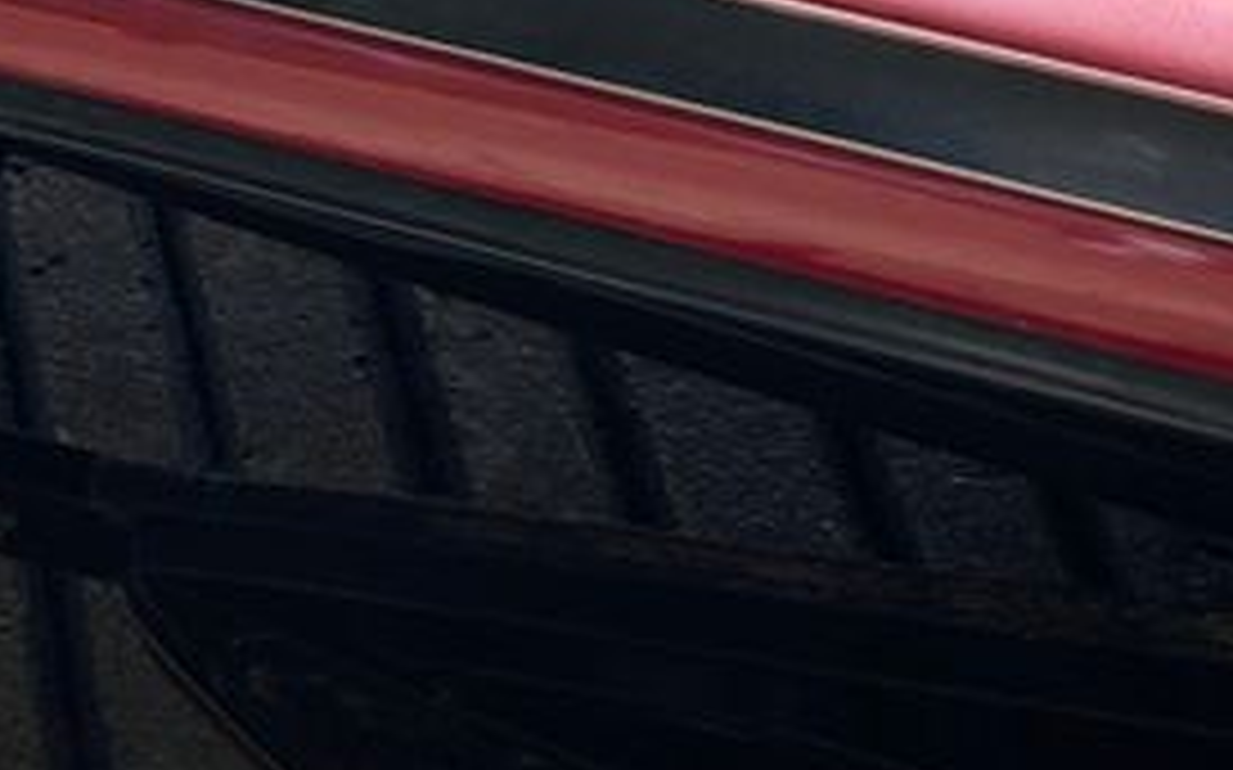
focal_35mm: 103
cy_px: -333
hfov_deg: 19.8
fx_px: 3460
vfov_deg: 12.2
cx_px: 90
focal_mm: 4.25
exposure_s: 1/1072
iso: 32
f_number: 1.8
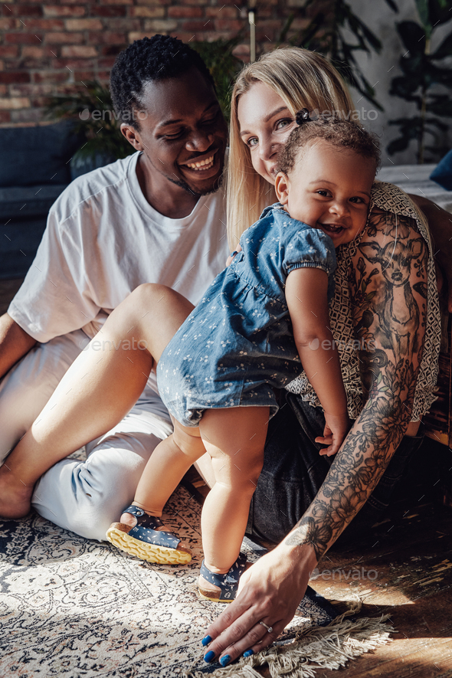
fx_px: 753
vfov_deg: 48.5
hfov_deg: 33.4
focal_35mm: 40
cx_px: 226
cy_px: 339
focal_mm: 40
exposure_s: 1/320
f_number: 4
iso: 400
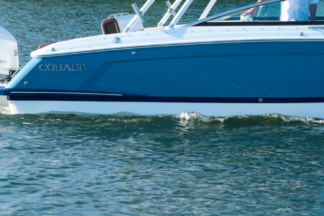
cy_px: 10
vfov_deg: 8.0
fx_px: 1548
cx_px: 253
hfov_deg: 11.9
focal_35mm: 172
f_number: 5.6
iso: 100
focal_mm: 75
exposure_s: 1/250
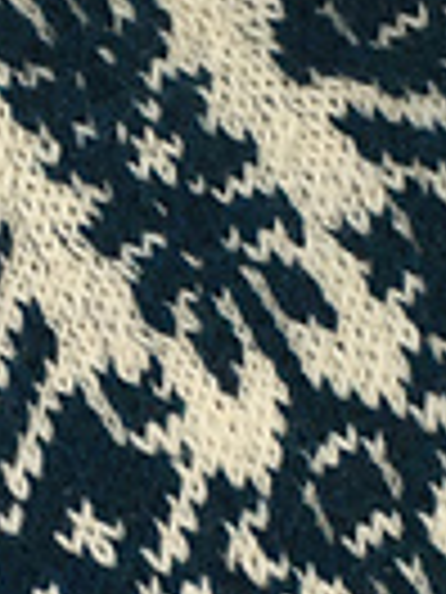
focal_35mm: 110
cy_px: 472
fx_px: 1890
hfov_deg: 13.4
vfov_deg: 17.7
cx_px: 65
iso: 32
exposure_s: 1/100
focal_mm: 4.15
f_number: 2.2
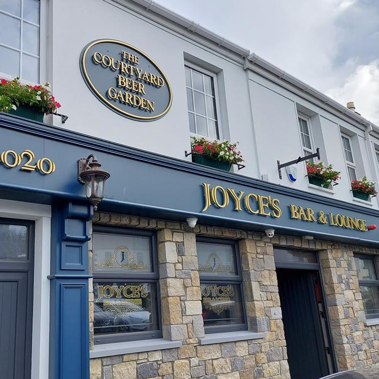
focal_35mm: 32
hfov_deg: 50.3
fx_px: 396
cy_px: 195
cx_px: 131
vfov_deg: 51.1
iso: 40
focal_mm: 5.23
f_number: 1.8
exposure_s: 1/1070
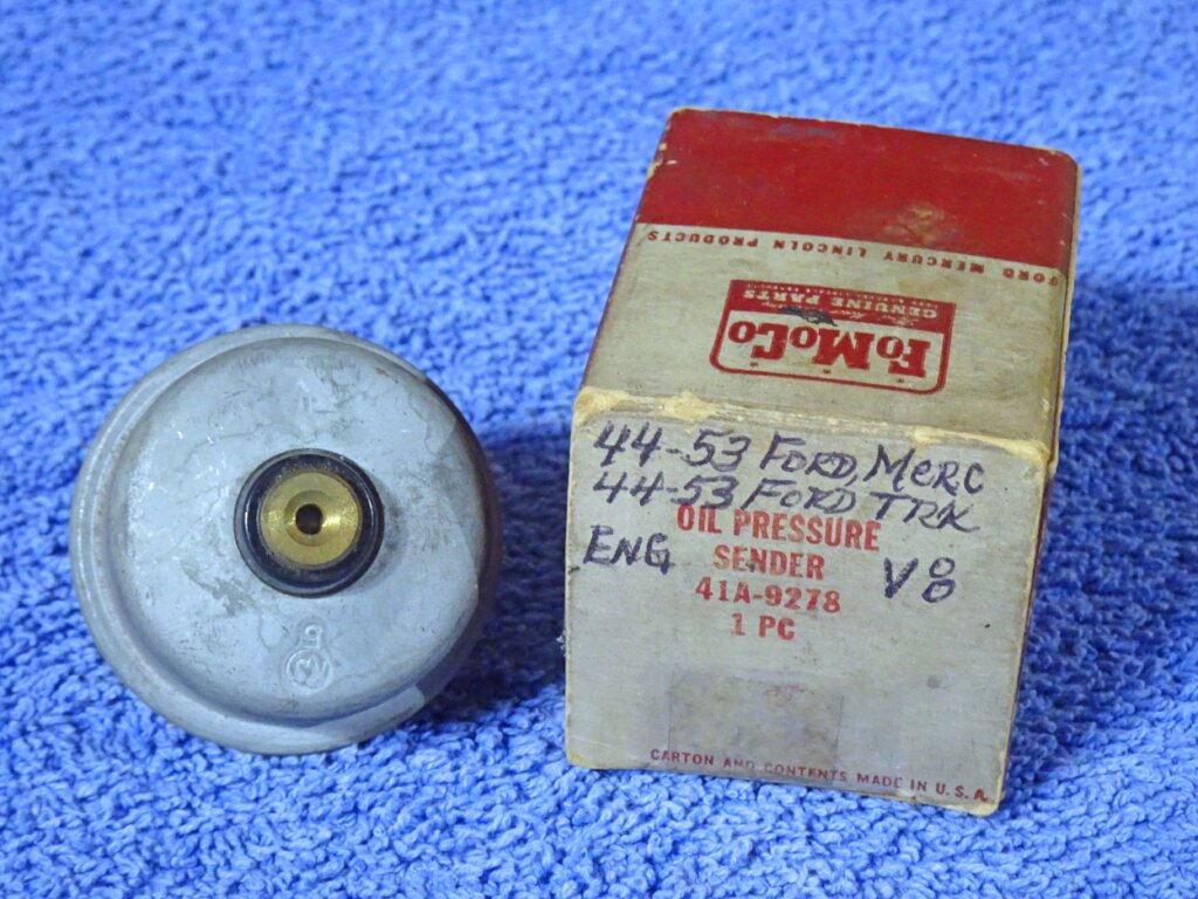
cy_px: 450
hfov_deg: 24.4
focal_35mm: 80
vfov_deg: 18.4
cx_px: 599
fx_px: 2769
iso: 800
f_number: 5
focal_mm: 13.69
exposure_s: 1/13
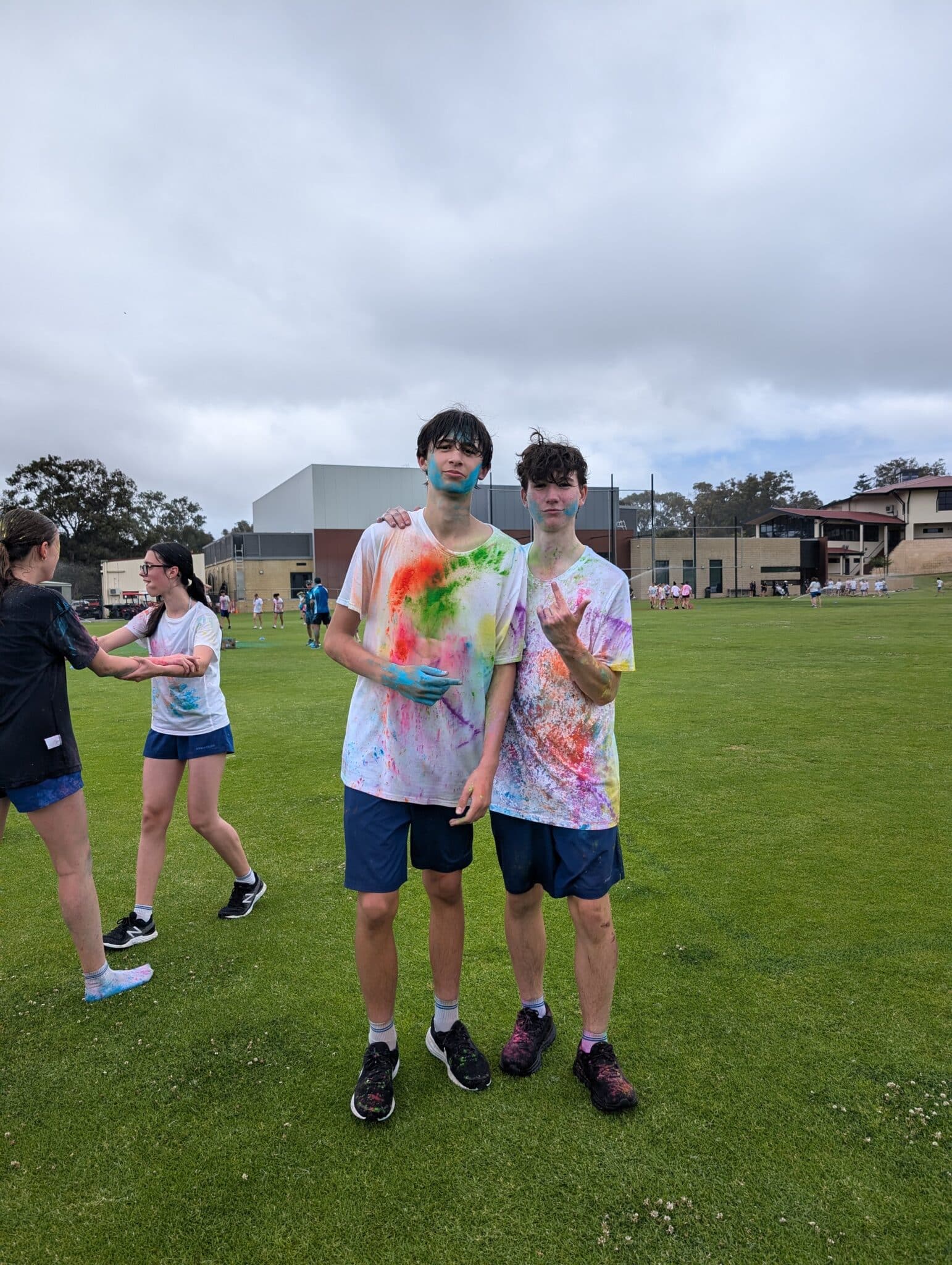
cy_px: 632
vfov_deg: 71.5
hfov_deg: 56.9
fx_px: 878
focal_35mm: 24
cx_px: 476
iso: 19
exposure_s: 1/1193
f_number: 1.68
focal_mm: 6.9
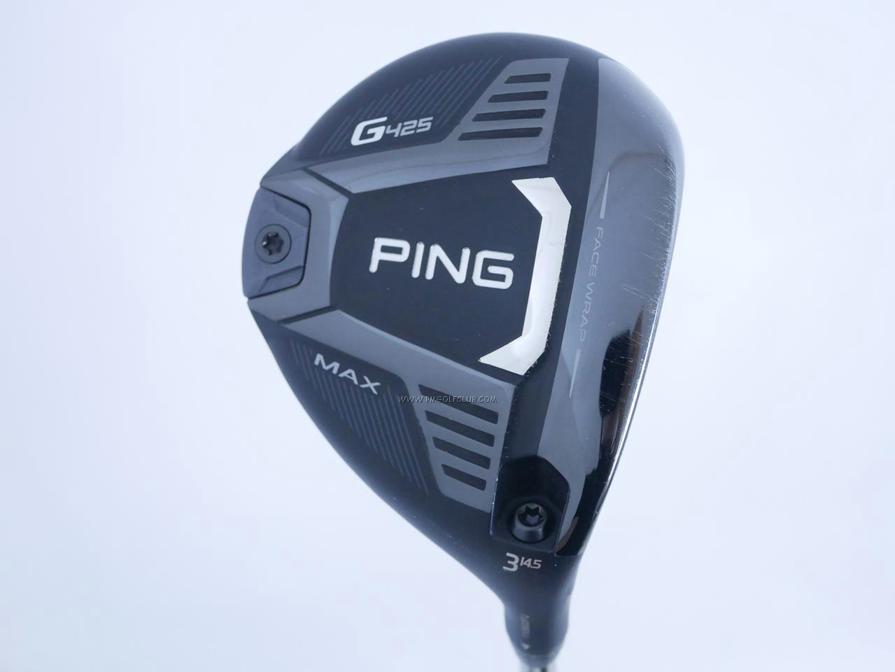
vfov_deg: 29.1
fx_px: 1293
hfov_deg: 38.2
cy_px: 336
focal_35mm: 50
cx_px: 448
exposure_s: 1/60
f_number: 4.5
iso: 1600
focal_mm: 25
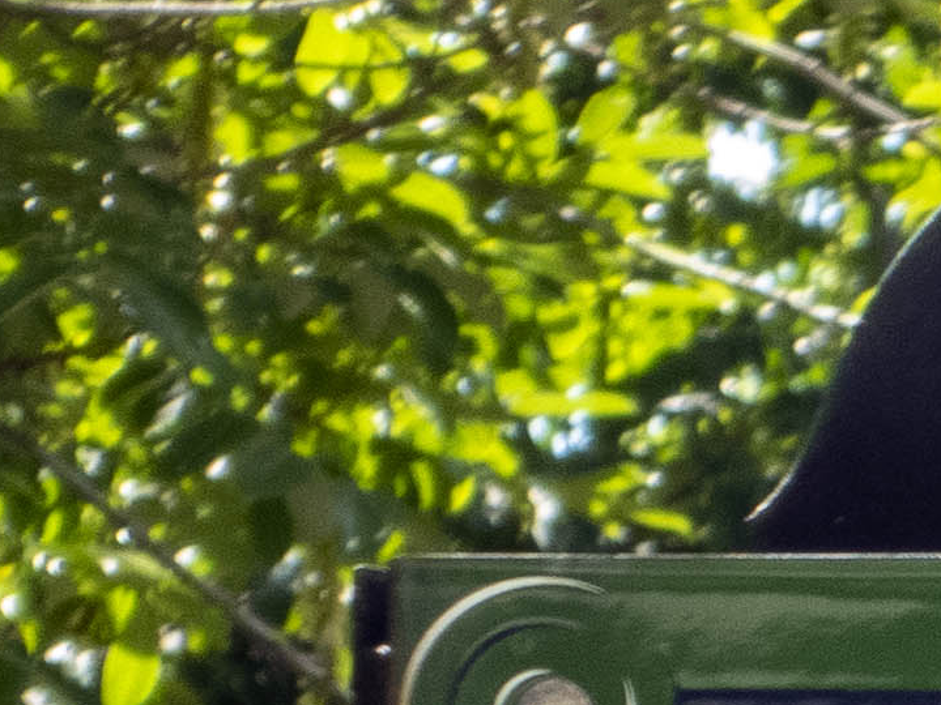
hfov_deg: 1.8
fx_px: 30201
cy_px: 1000
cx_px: 1760
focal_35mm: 1111
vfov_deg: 1.3
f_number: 5.6
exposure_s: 1/80
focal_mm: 35.8
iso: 100
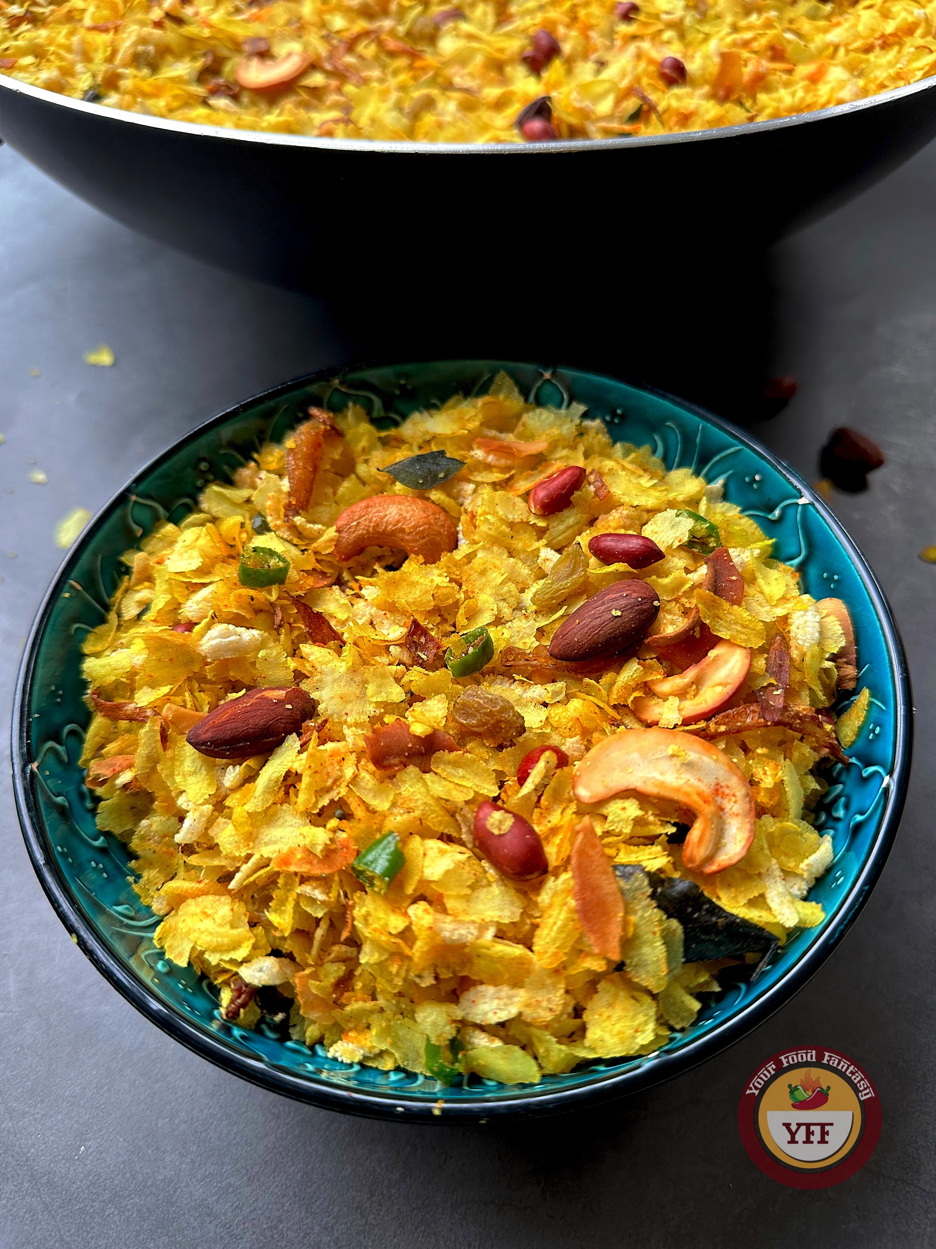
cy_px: 624
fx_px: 865
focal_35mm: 24
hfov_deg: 56.8
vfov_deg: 71.6
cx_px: 468
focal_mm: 6.86
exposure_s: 1/121
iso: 125
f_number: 1.78
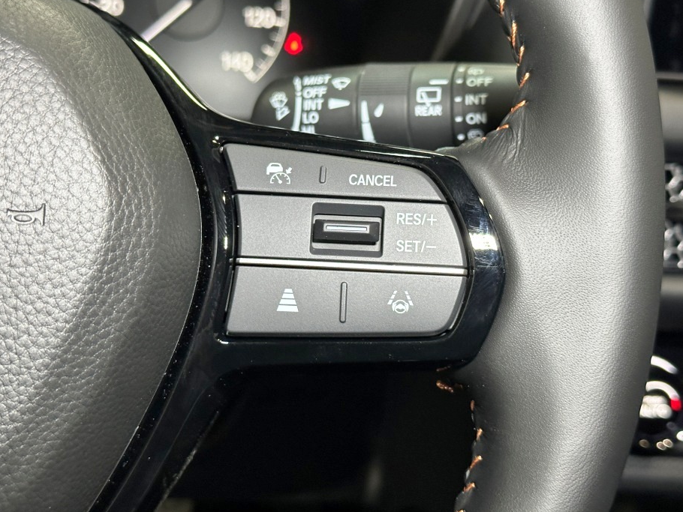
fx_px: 1066
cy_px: 233
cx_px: 345
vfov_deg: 27.0
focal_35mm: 54
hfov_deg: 35.5
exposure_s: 1/40
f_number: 1.78
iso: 400
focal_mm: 6.86
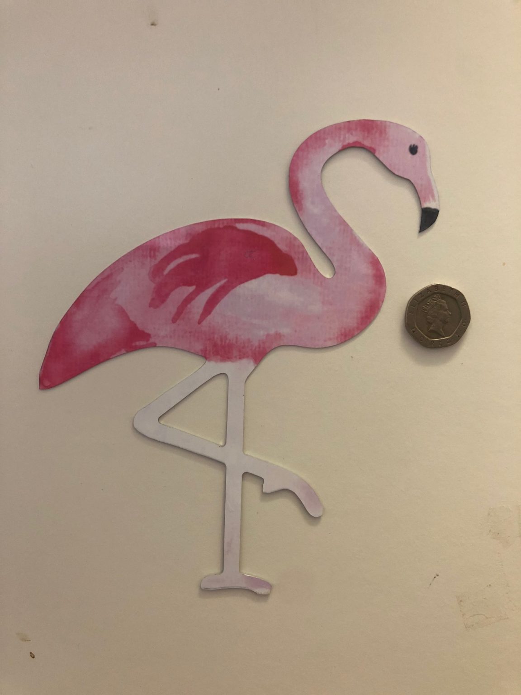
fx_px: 562
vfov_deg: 63.4
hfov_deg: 49.7
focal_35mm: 28
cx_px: 260
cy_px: 348
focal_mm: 4
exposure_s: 1/17
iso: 64
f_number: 1.8
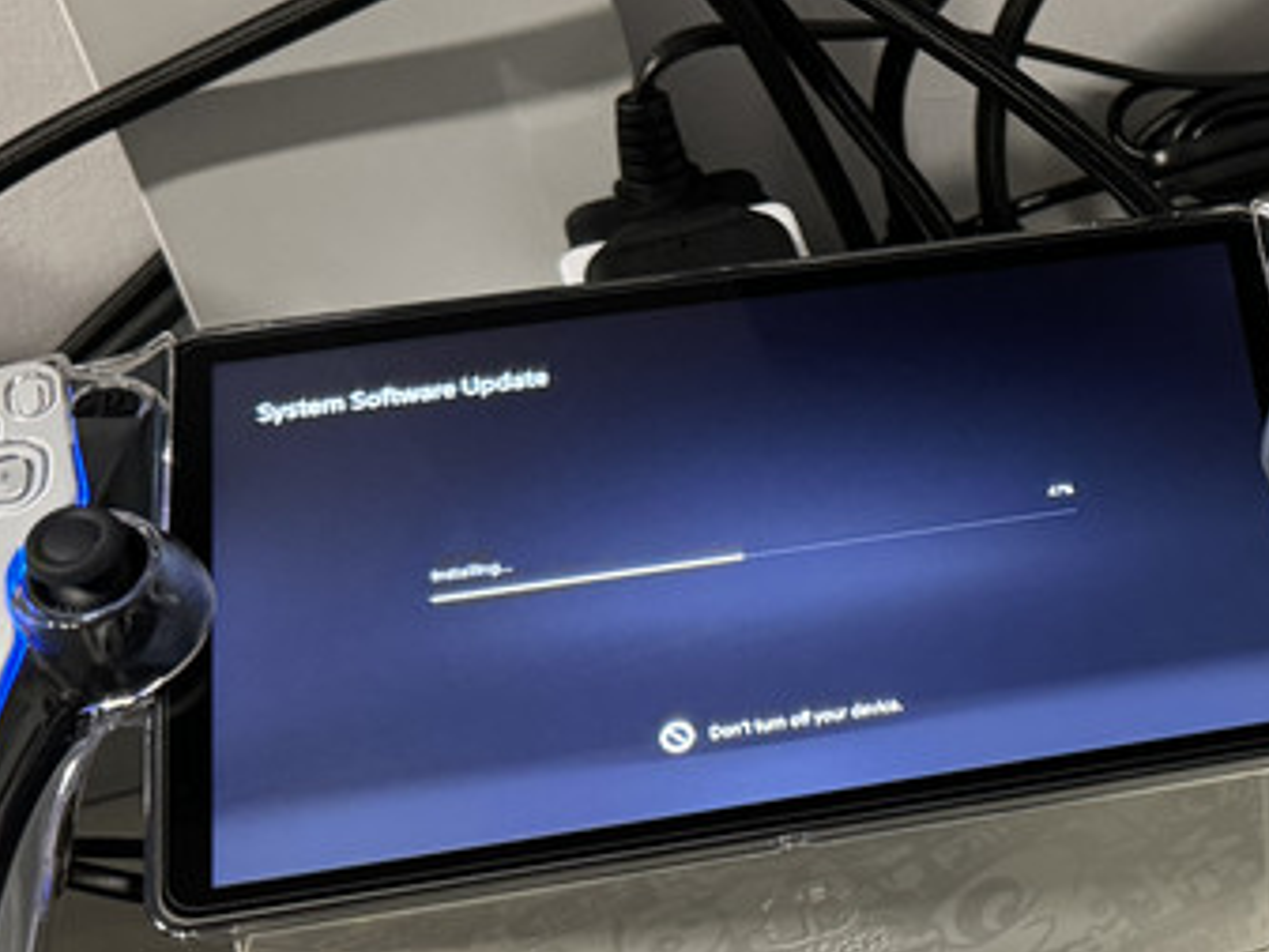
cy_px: 538
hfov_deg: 23.5
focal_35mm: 76
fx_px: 2787
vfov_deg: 19.4
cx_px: 1516
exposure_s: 1/50
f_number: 1.78
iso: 400
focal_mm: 6.86
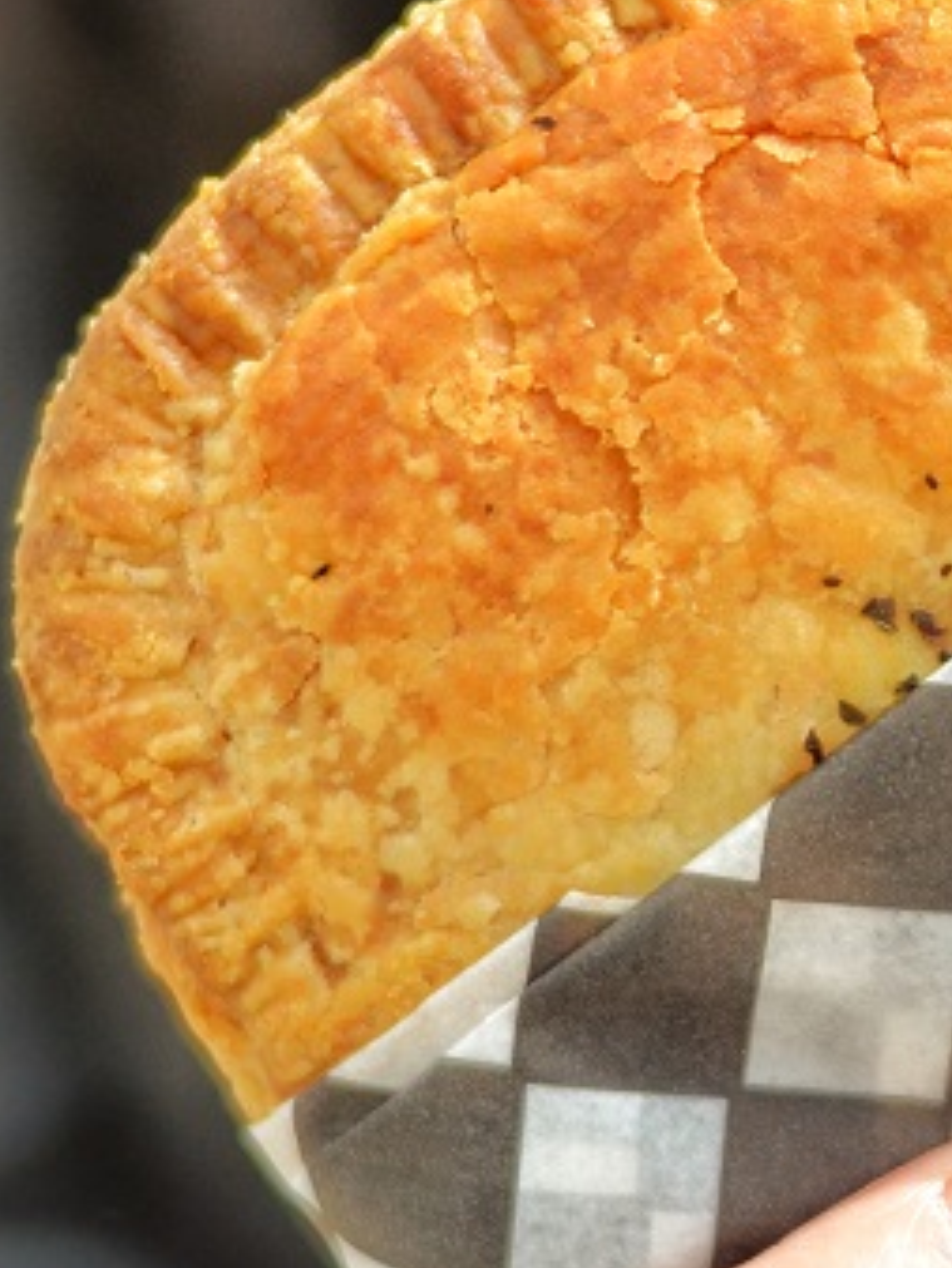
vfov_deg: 13.4
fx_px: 5402
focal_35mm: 147
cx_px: 1069
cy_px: 642
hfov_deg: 10.0
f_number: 2
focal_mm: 35
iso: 450
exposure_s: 1/8000
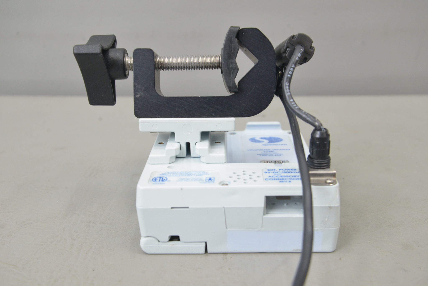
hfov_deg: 44.5
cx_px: 214
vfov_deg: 30.5
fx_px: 523
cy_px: 143
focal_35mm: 44
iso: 1600
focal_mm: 44
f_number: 7.1
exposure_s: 1/80
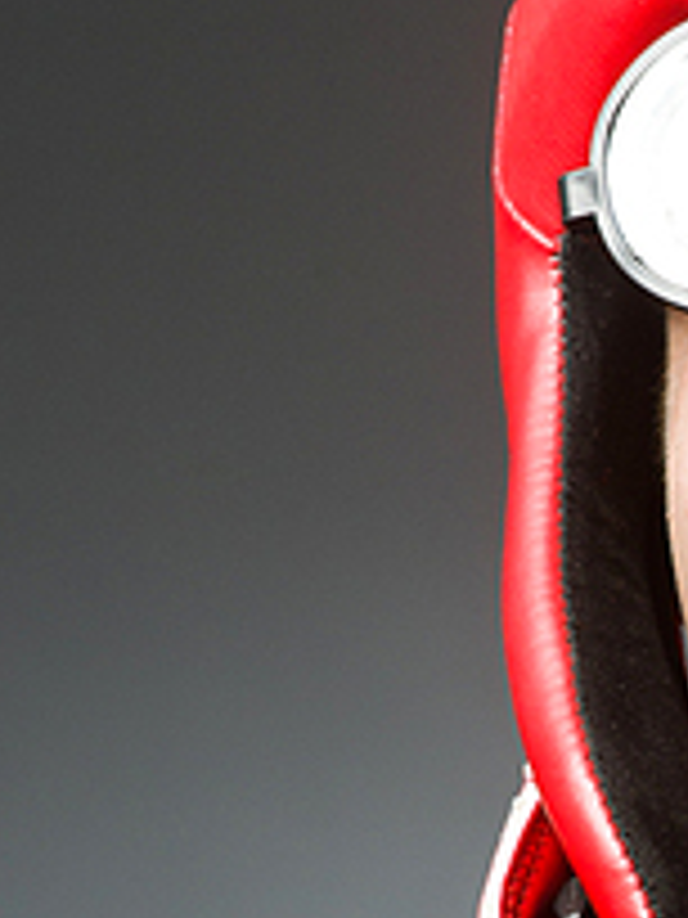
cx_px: 980
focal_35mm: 454
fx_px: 12025
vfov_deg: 4.4
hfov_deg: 3.3
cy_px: 745
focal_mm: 85
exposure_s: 1/200
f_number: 7.1
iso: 100
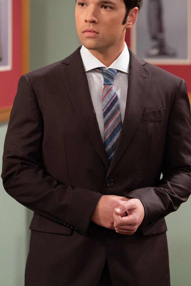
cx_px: 93
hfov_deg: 9.0
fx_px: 1210
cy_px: 104
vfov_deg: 13.5
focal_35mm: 152
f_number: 3.2
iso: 8000
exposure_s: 1/200
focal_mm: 114
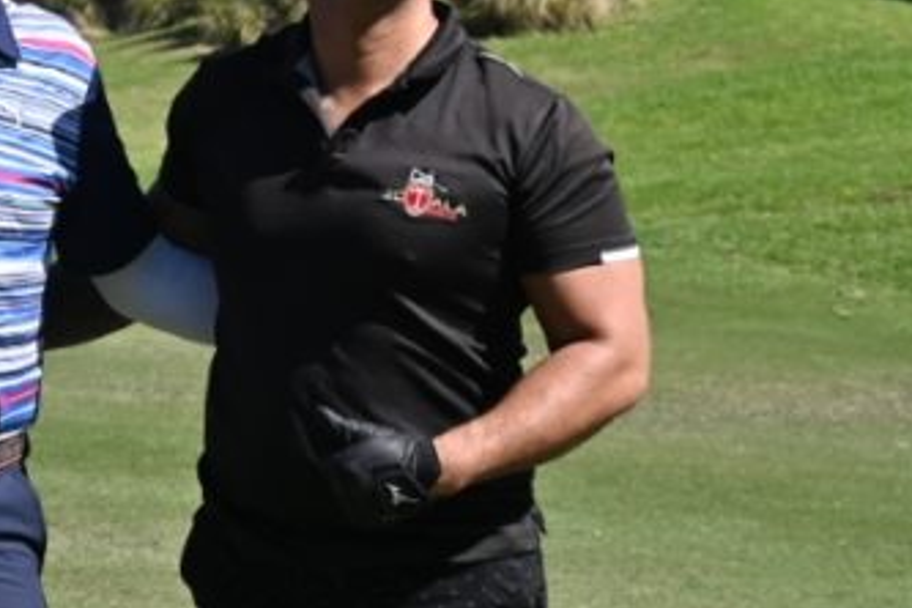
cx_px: -241
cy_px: 188
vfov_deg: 8.0
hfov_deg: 11.8
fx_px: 4320
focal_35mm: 171
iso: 400
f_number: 7.1
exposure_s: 1/1600
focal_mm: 37
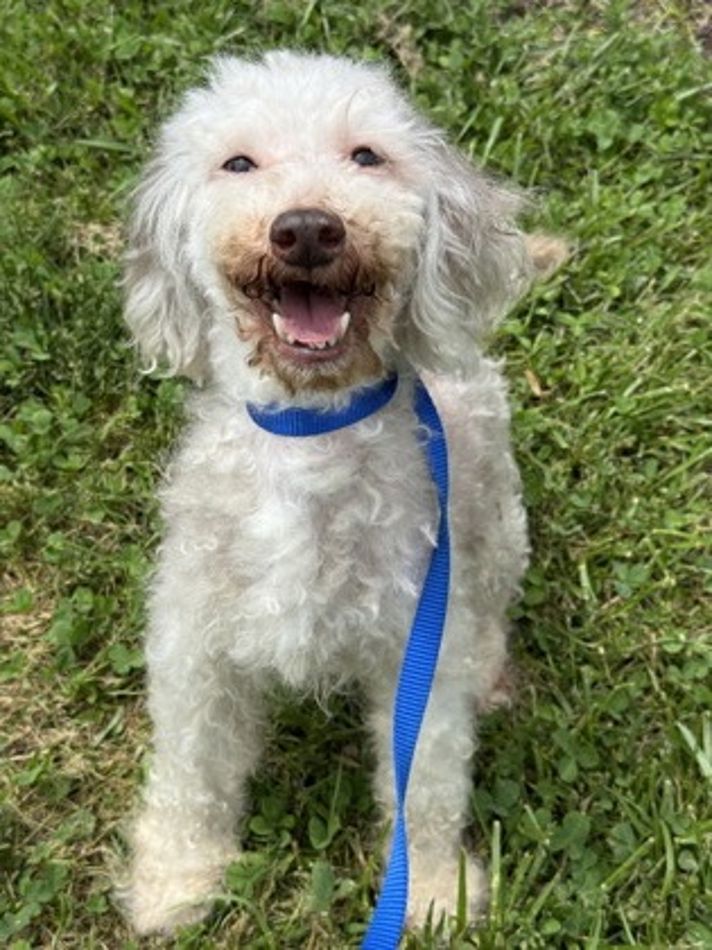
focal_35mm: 48
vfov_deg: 39.7
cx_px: 356
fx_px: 1316
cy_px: 475
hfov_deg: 30.3
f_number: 1.78
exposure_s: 1/4587
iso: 64
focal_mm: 6.76
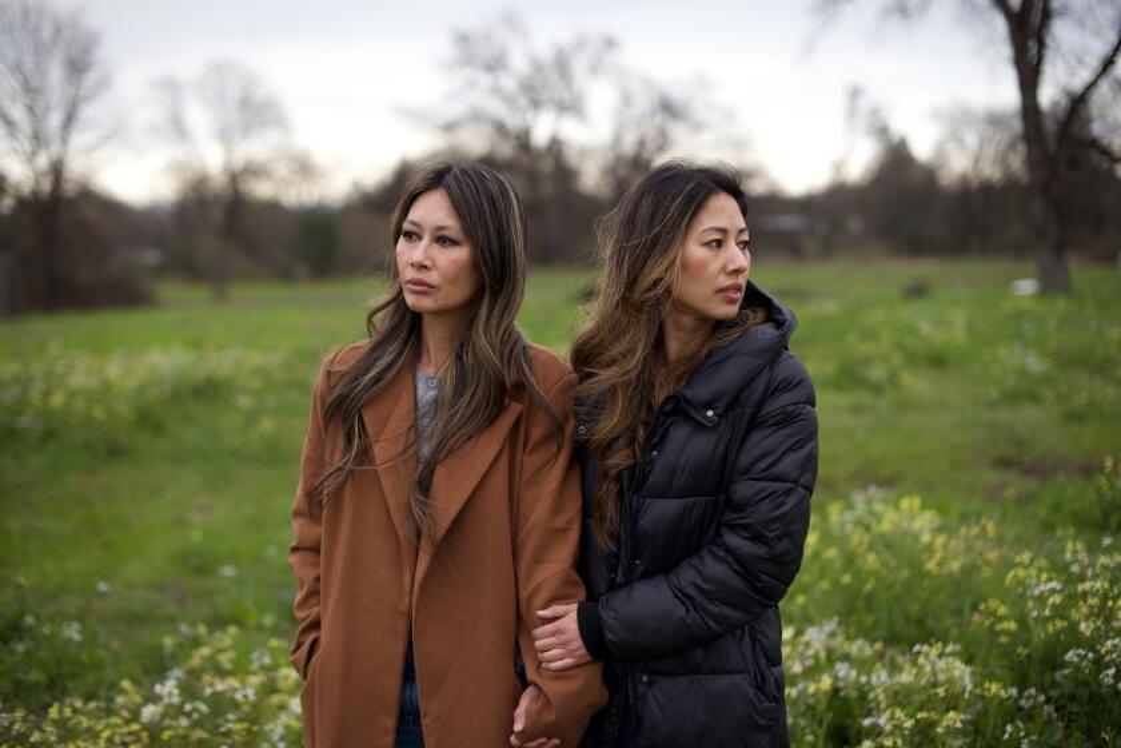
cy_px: 374
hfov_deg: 39.6
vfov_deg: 27.0
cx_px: 560
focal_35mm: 50
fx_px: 1557
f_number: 2
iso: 200
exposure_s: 1/200
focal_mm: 50
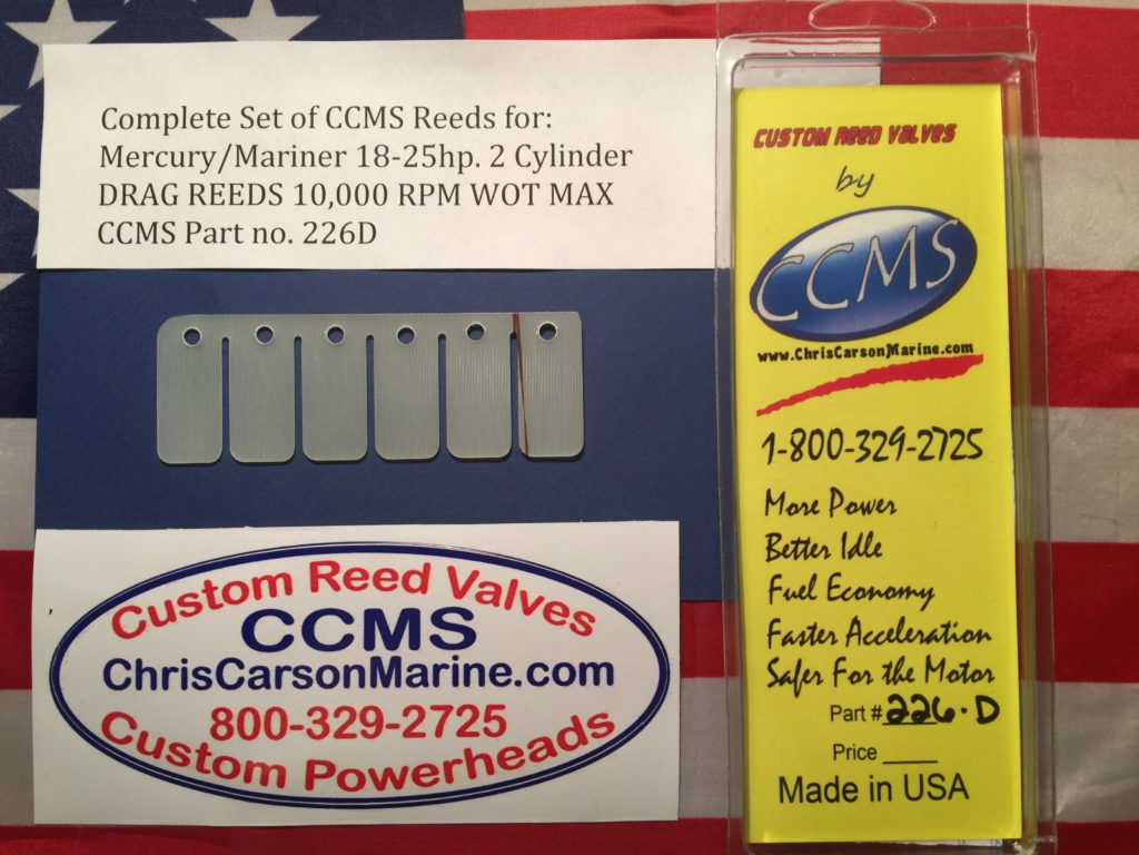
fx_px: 954
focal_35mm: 29
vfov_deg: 48.2
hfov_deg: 61.7
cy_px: 428
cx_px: 570
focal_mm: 4.15
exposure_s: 1/15
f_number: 2.2
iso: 32
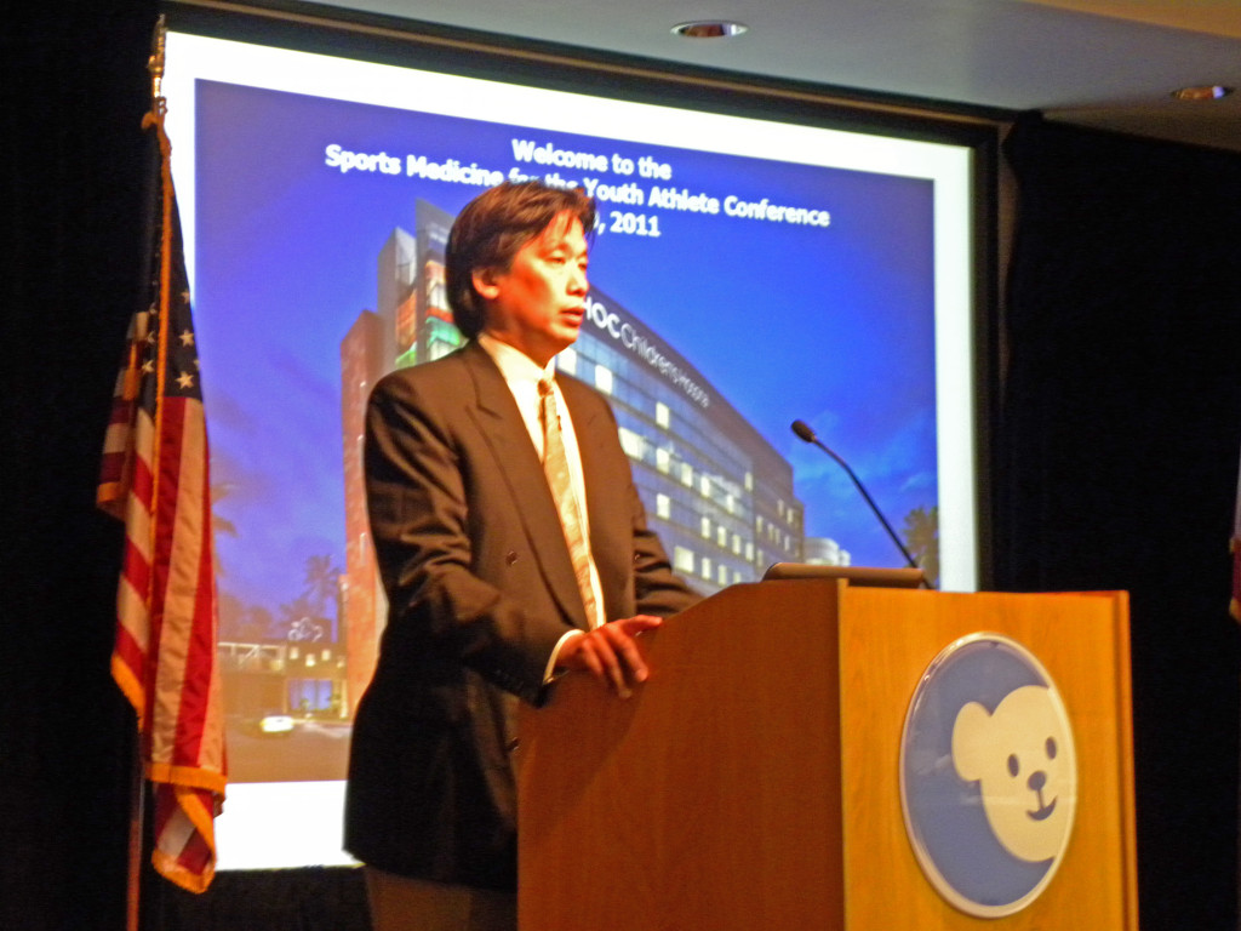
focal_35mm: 85
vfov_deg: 17.4
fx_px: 3047
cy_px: 466
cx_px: 620
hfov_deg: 23.0
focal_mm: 15.1
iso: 436
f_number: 4
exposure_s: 1/9.6
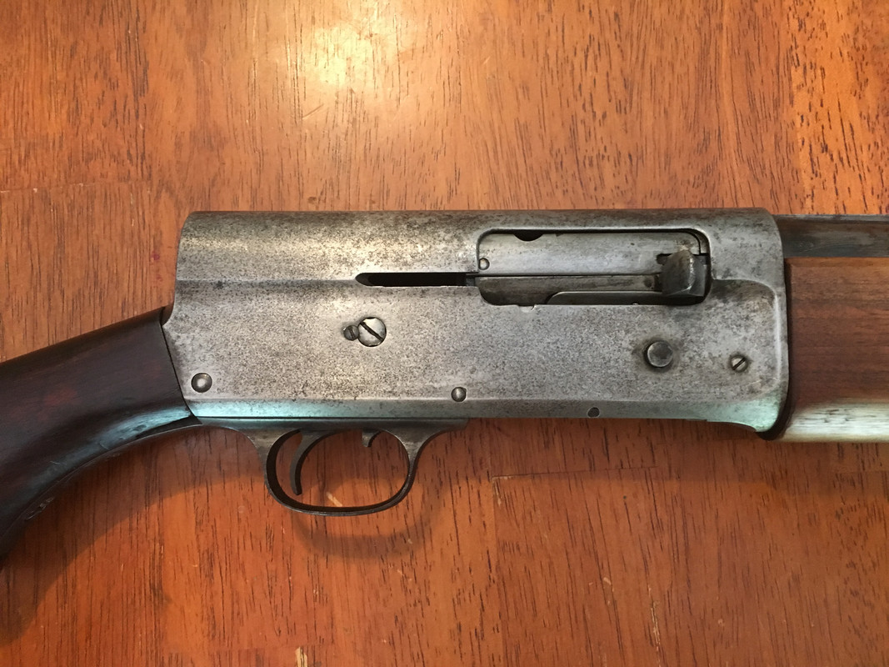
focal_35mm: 29
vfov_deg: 48.2
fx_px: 745
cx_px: 444
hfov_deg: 61.7
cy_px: 334
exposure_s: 1/15
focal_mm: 4.15
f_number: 2.2
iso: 200
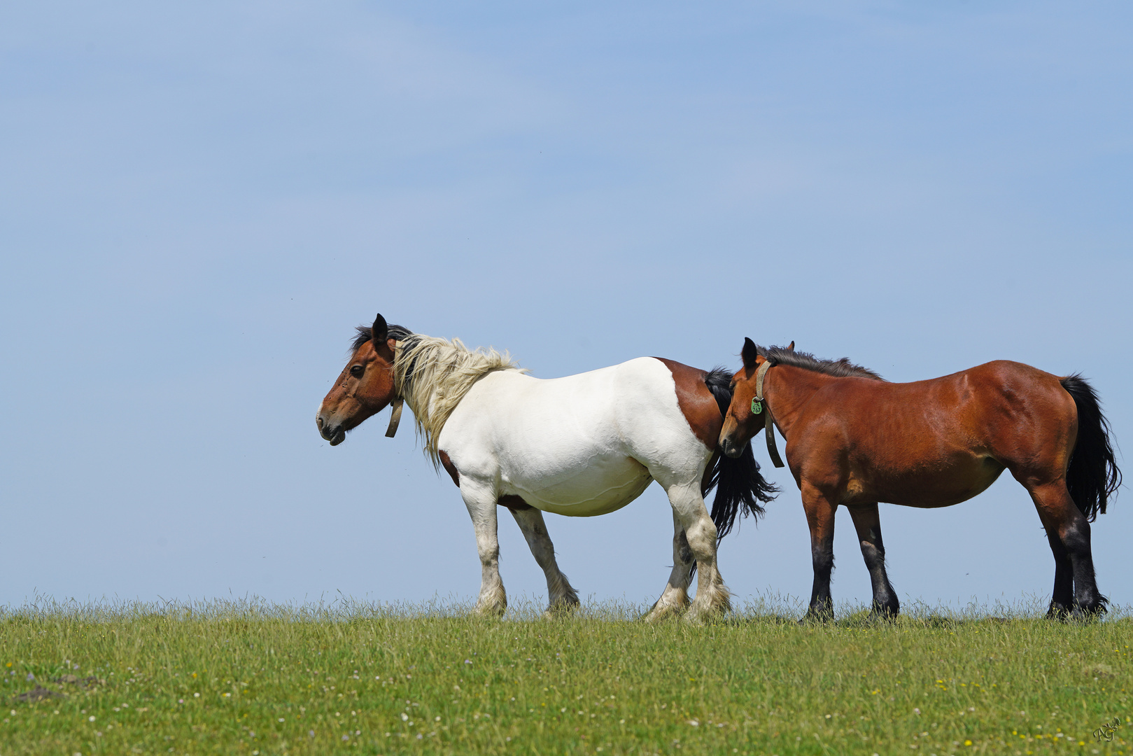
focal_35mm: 150
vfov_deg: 9.2
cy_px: 378
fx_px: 4721
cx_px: 566
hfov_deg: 13.7
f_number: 9
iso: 100
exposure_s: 1/250
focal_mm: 150
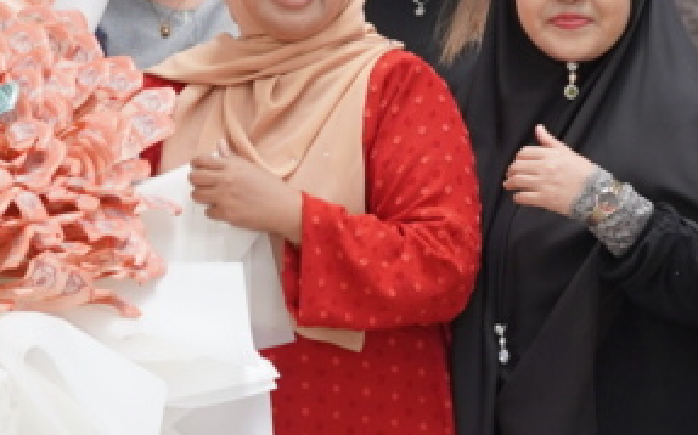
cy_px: 168
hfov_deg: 8.2
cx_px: -204
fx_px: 4810
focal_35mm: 253
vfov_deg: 5.2
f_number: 4
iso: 400
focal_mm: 44
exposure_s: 1/160
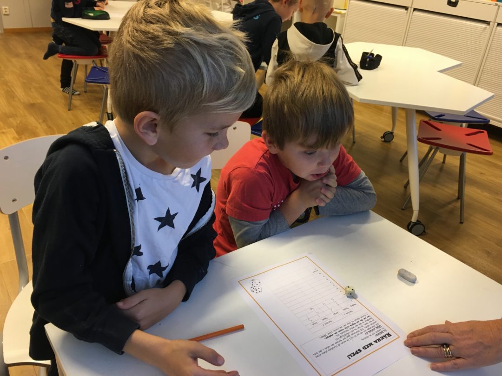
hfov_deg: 61.7
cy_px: 188
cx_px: 251
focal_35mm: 29
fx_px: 421
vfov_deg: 48.2
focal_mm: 4.15
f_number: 2.2
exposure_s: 1/33
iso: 50
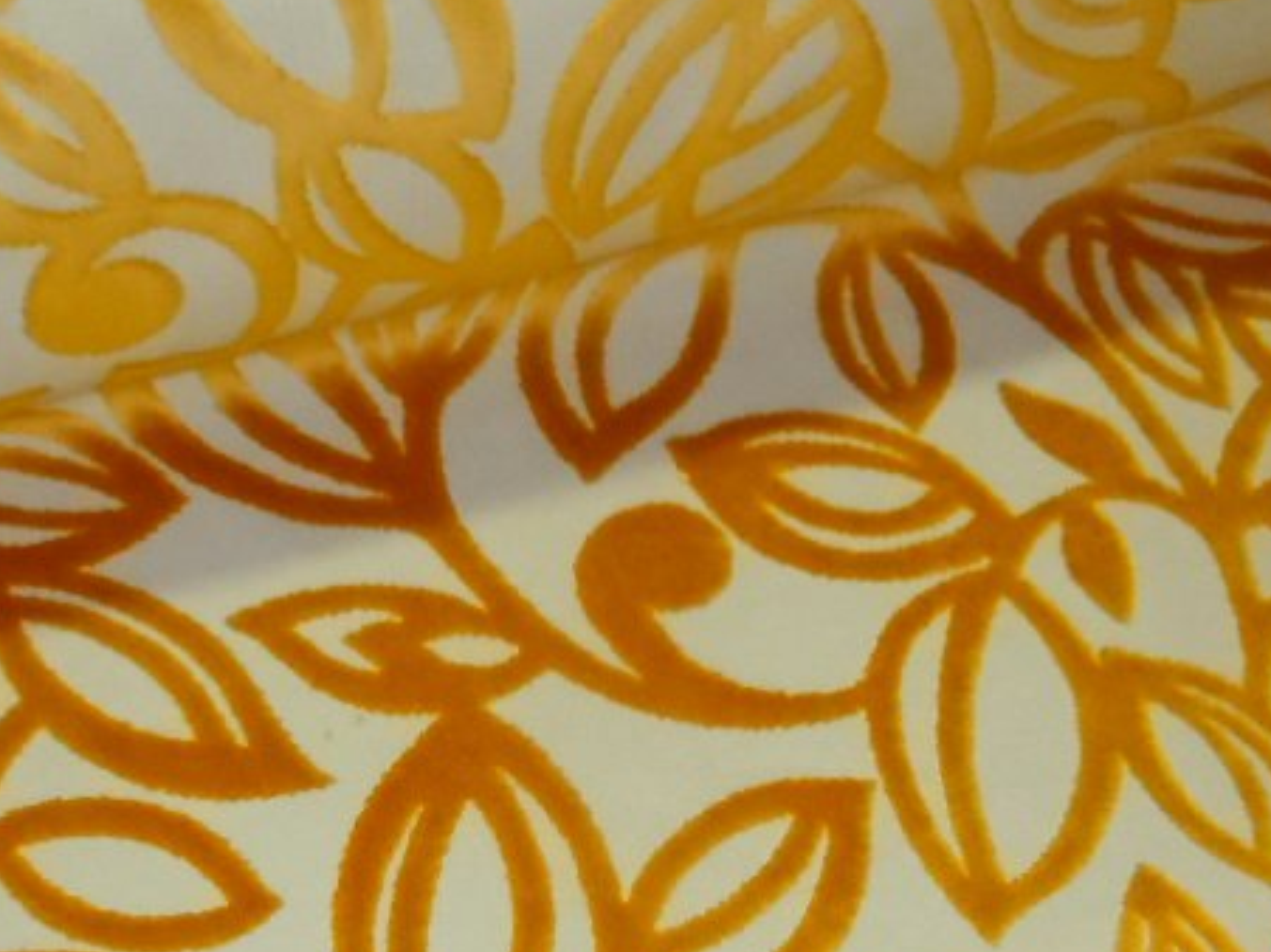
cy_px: 856
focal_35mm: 75
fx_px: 2753
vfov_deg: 19.3
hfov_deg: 26.0
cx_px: 631
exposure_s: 1/125
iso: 640
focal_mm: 5.9
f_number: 4
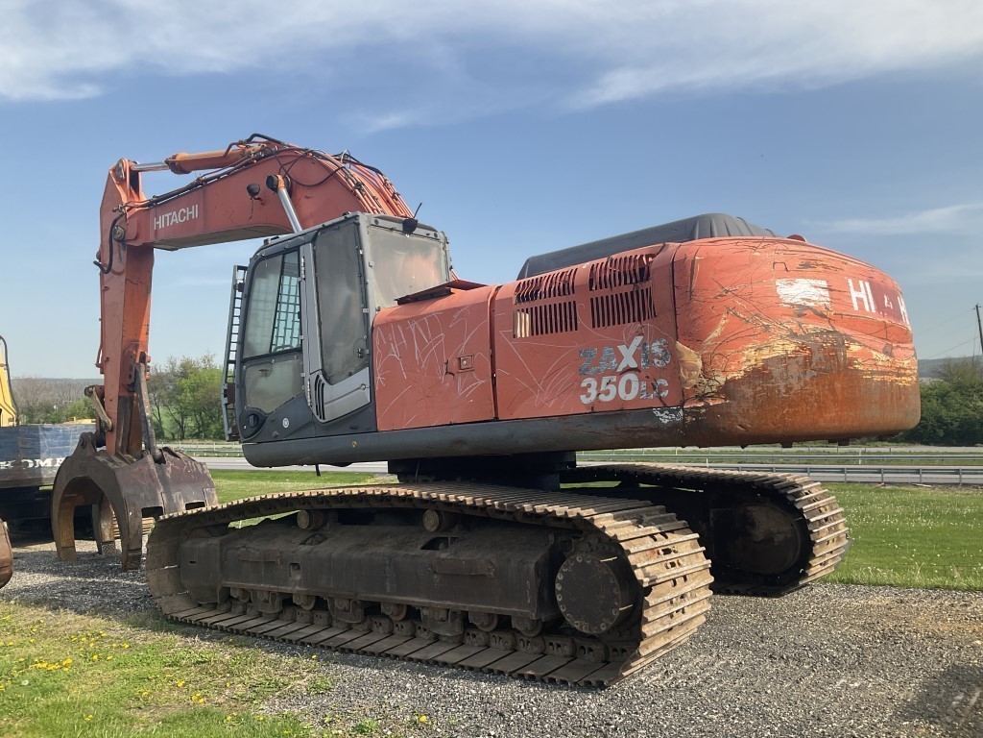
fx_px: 824
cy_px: 369
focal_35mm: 29
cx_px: 492
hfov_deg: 61.7
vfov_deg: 48.2
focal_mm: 3
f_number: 1.8
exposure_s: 1/1076
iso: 16
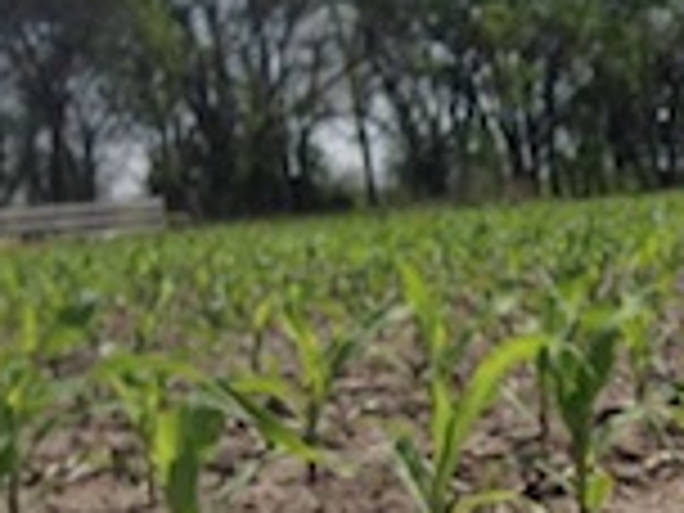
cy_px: 904
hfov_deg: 10.2
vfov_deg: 8.2
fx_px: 3438
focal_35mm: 174
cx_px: 1494
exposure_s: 1/1869
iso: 50
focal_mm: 4.12
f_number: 2.4
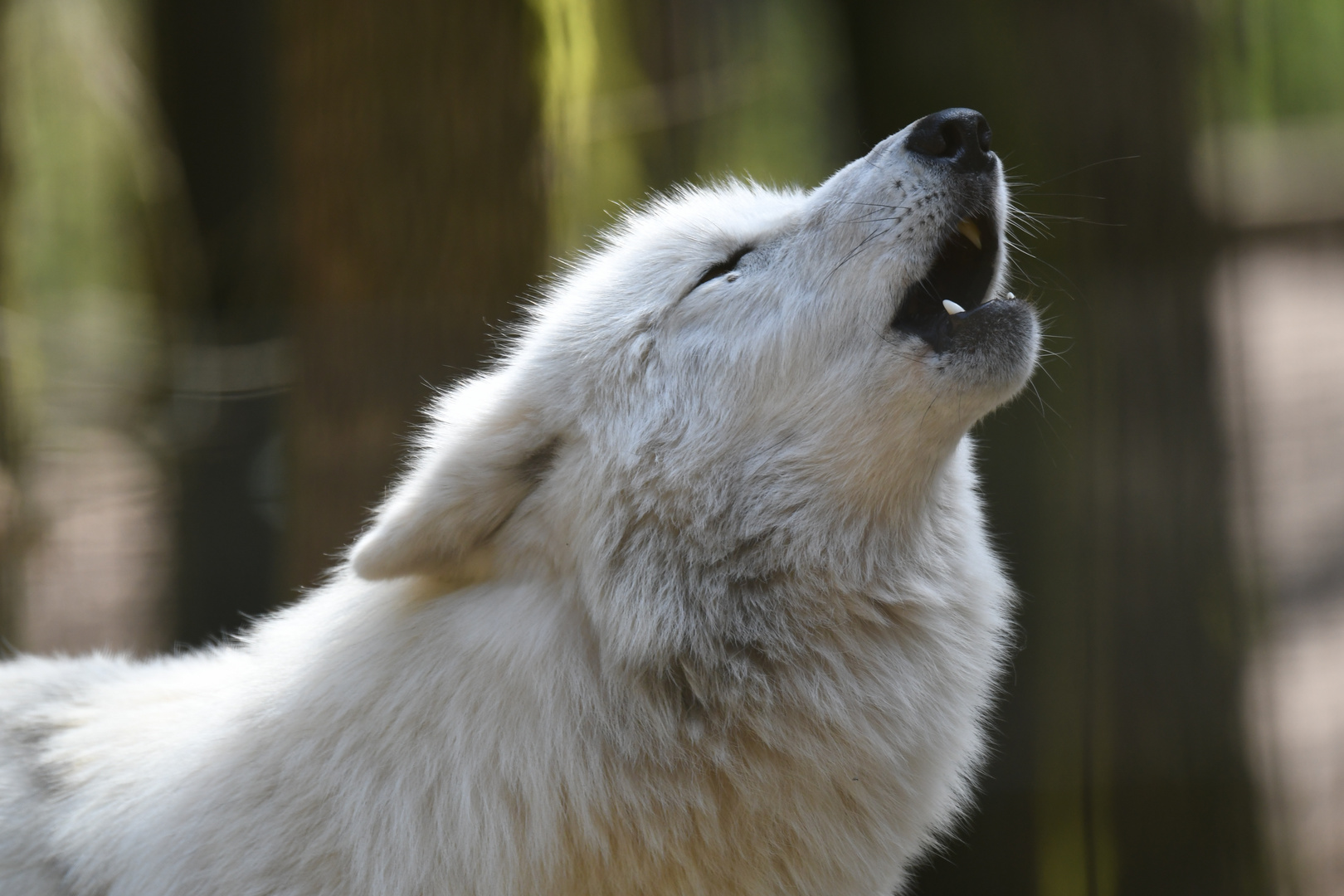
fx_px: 21278
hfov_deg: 3.6
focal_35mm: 570
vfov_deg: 2.4
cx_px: 672
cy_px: 448
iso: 640
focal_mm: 380
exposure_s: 1/640
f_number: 5.6
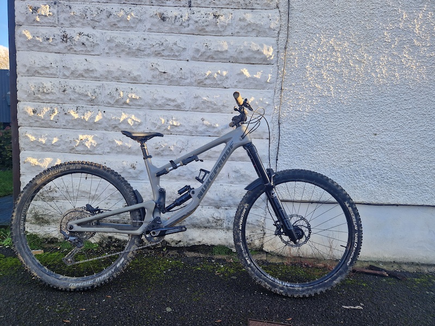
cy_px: 163
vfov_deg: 58.9
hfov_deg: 73.9
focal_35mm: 23
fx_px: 289
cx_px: 218
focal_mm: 5.4
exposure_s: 1/230
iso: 50
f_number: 1.8
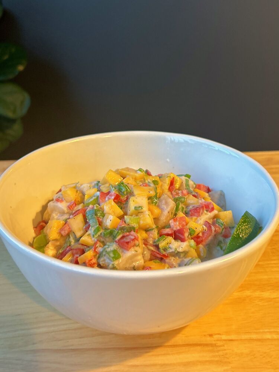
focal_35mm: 26
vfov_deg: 67.3
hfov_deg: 53.1
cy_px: 186
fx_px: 279
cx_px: 140
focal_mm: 5.7
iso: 200
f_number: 1.5
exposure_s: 1/60
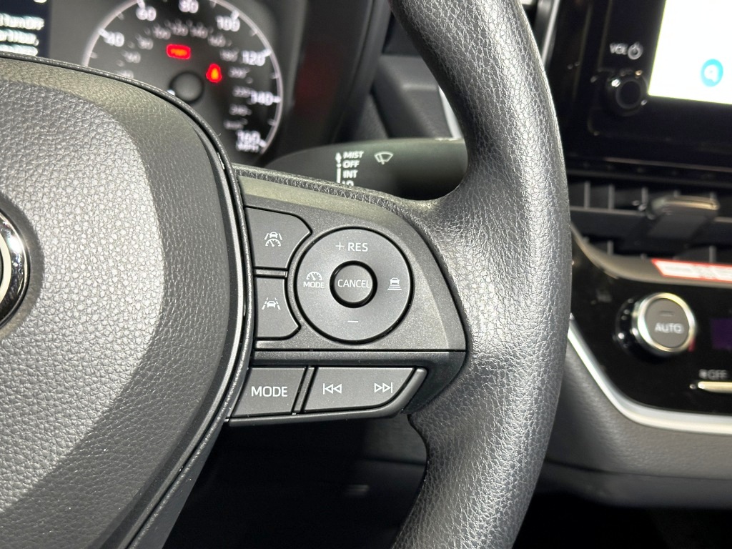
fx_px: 1015
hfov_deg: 39.7
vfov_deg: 30.3
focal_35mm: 48
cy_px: 274
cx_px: 366
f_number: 1.78
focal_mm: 6.86
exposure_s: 1/40
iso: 400
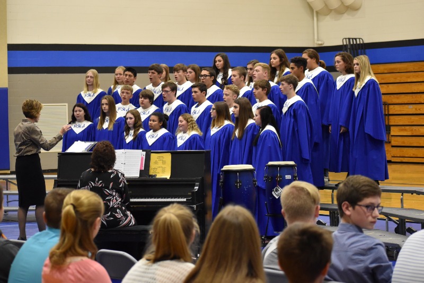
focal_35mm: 105
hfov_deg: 19.4
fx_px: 1237
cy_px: 142
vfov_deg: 13.1
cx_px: 212
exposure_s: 1/100
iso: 3200
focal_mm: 70
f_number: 4.5
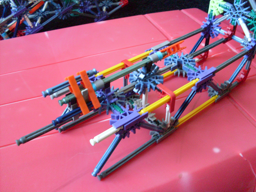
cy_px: 96
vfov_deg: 37.7
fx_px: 281
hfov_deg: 49.0
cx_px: 128
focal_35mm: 38
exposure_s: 1/15
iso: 200
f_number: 2.8
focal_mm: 6.3
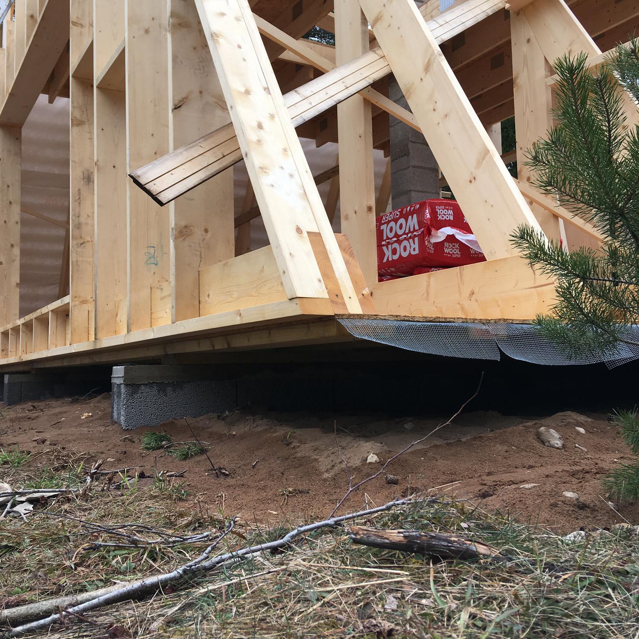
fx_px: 731
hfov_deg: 47.2
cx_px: 320
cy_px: 293
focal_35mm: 35
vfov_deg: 47.2
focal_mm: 4.15
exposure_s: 1/434
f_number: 2.2
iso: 25
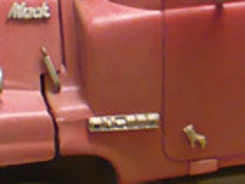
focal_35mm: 282
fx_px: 1996
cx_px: 402
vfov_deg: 5.3
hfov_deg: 6.9
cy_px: 95
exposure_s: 1/10
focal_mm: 6.1
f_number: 2.8
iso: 200
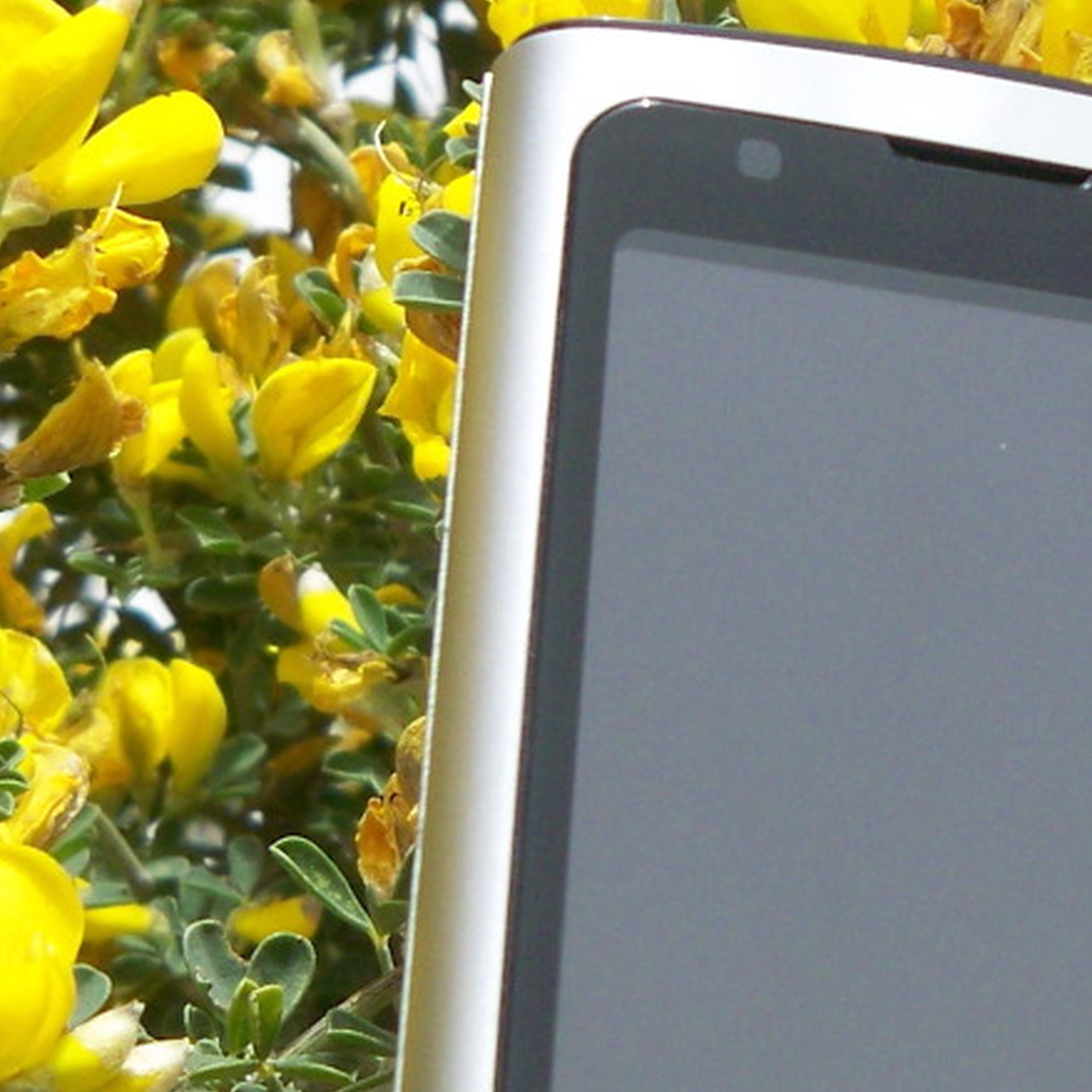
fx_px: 5318
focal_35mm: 149
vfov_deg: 11.7
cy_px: 617
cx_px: 973
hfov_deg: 11.7
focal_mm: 7.9
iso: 100
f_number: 8.6
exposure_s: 1/160
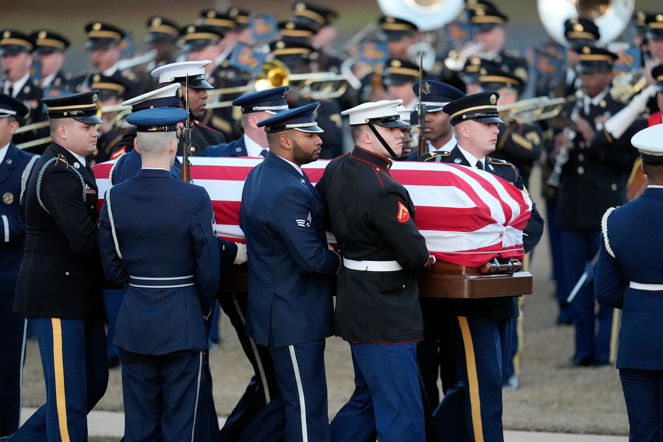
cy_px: 221
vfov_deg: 3.4
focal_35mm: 400
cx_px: 332
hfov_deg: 5.2
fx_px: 7366
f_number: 2.8
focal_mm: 400
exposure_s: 1/5000
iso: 8000
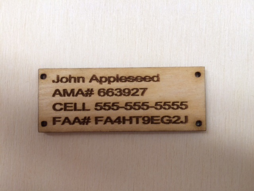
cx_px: 127
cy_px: 96
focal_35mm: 29
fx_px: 213
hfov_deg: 61.7
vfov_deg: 48.2
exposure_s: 1/30
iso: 64
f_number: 2.2
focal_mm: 4.15
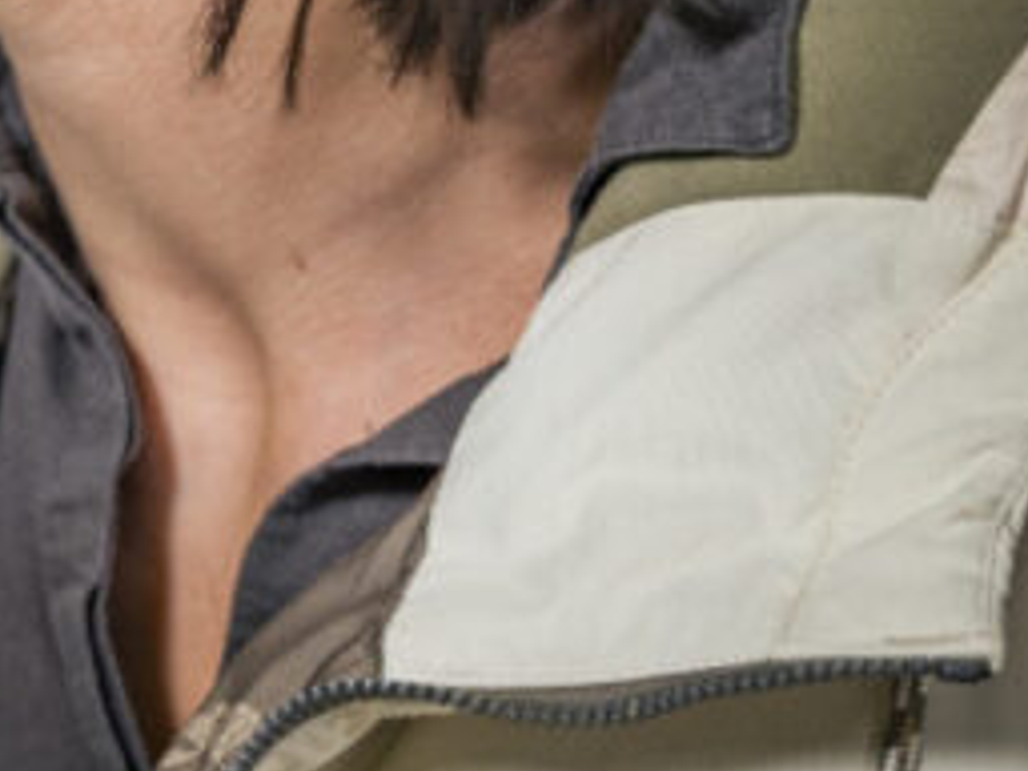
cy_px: -245
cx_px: -1867
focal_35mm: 216
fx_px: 6415
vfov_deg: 6.8
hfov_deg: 8.1
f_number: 4
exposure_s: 1/125
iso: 250
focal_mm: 45.7
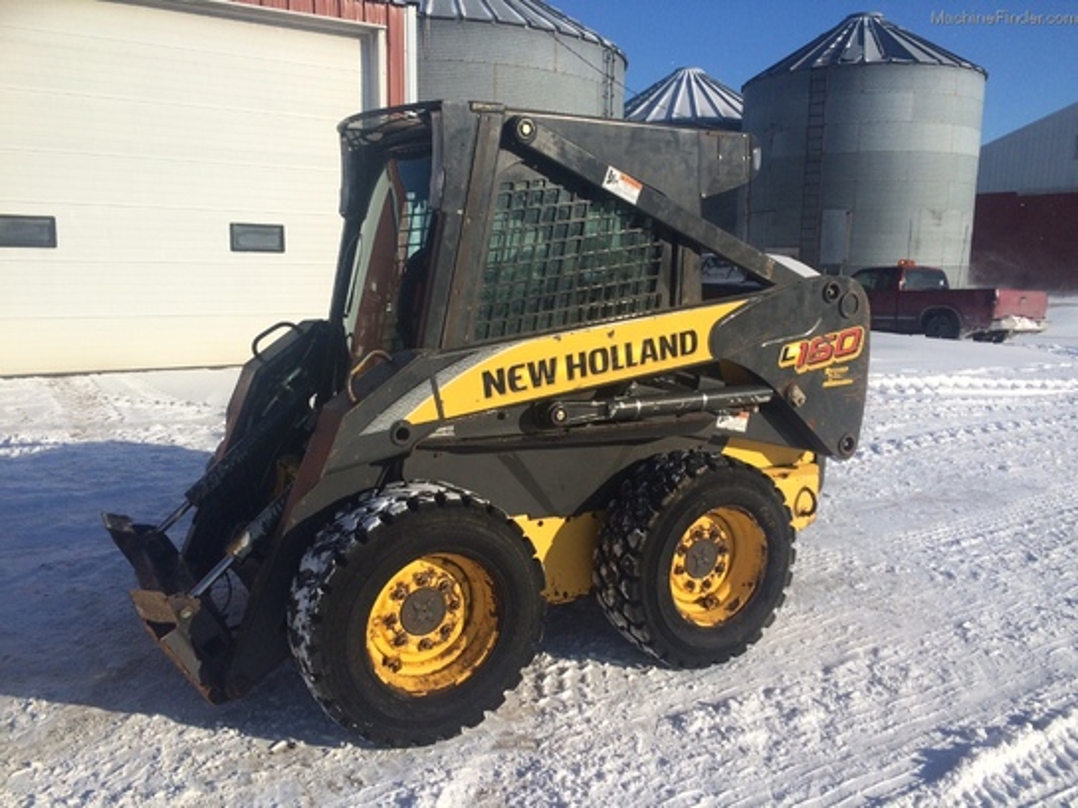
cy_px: 404
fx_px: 903
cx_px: 539
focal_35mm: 29
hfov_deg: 61.7
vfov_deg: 48.2
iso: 32
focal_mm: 4.15
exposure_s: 1/3731
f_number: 2.2
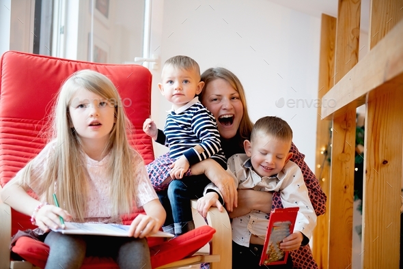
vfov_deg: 24.2
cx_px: 202
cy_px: 134
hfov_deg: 35.6
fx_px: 627
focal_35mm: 56
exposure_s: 1/80
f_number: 2.8
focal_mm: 56
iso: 320
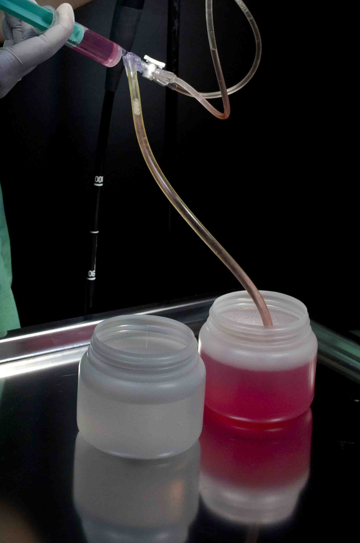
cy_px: 131
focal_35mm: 74
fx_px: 1115
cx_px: 126
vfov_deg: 27.0
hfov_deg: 18.3
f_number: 5.6
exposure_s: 1/125
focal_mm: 32
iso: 640
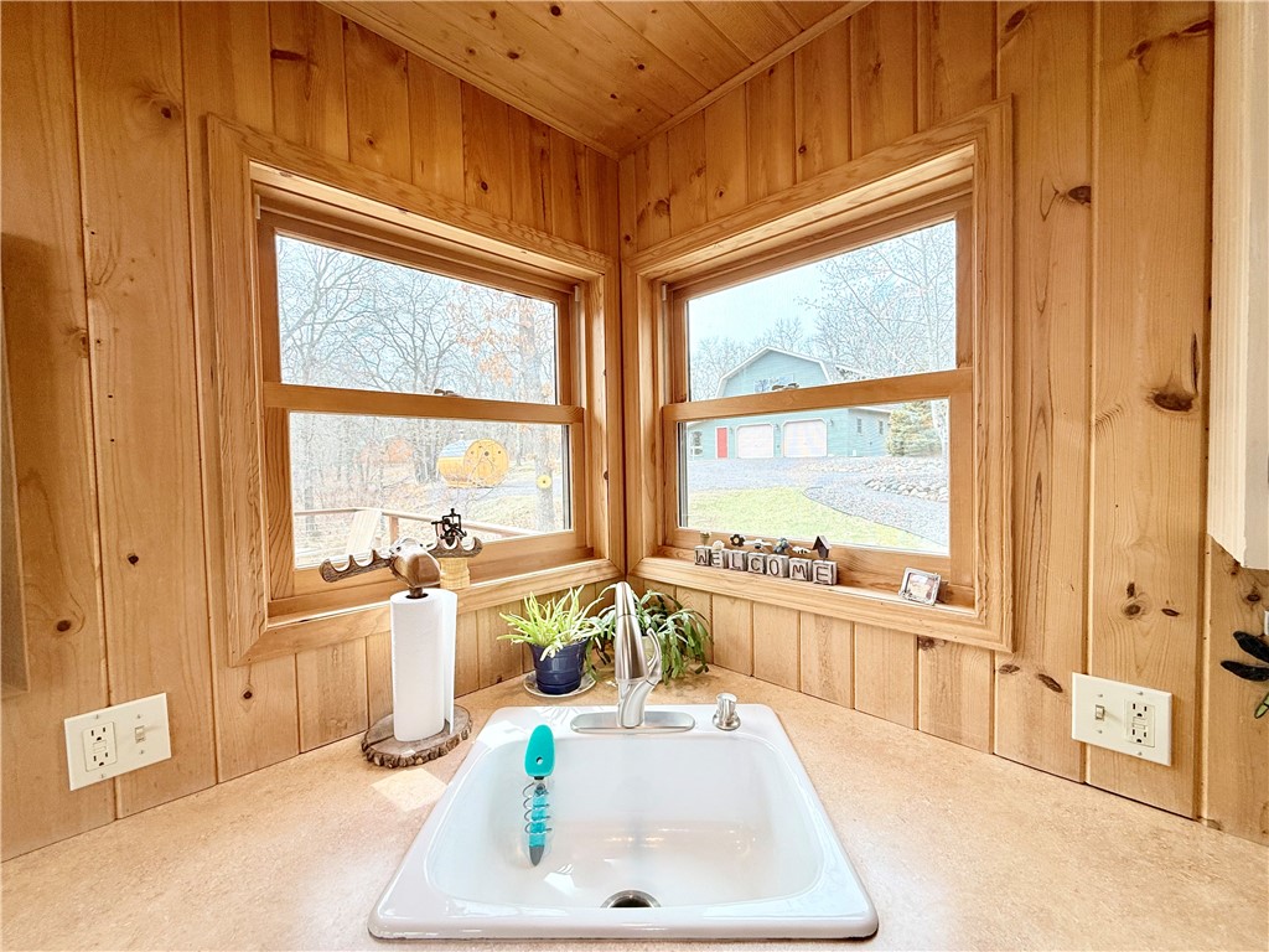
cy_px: 476
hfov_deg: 102.1
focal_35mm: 14
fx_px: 513
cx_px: 634
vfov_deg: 85.7
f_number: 2.2
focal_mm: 2.22
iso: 64
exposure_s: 1/171
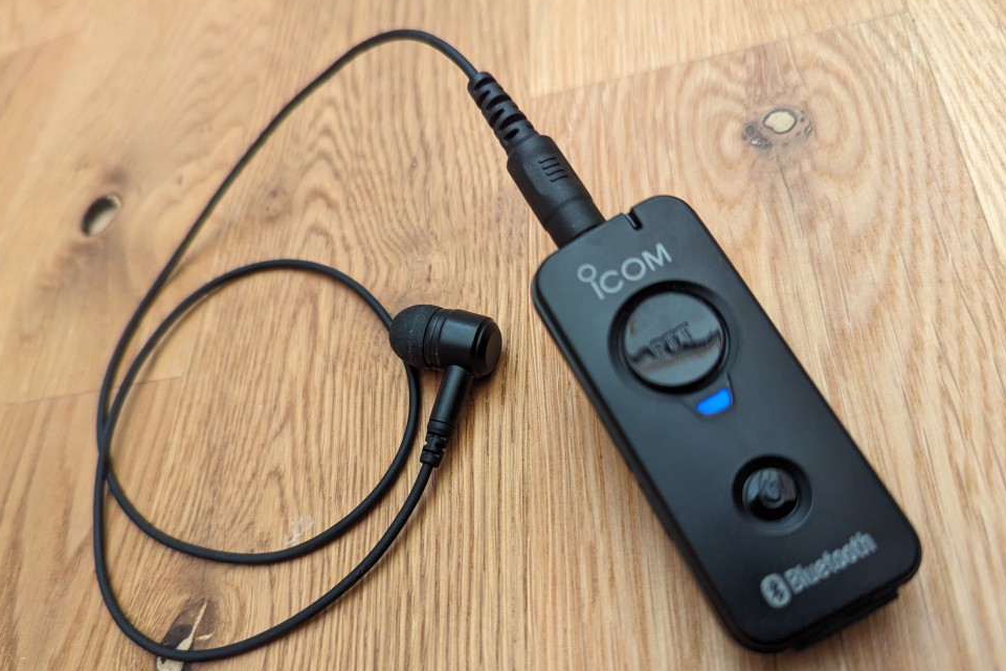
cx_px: 495
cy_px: 381
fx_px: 727
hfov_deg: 69.4
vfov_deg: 49.4
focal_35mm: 26
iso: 1383
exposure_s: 1/110
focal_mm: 6.81
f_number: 1.85
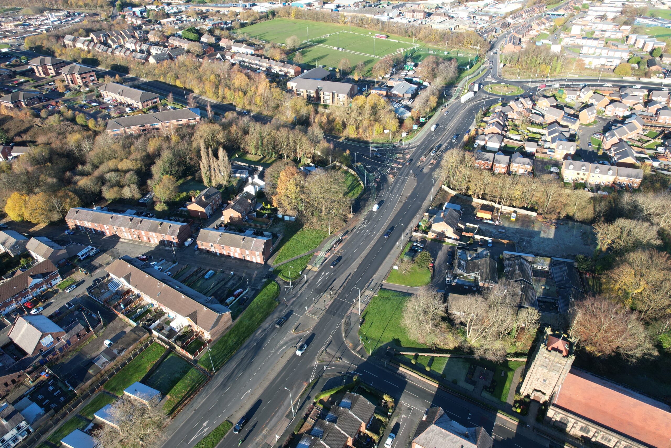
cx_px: 336
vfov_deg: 57.2
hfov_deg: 78.6
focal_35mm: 22
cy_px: 224
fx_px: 410
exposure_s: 1/500
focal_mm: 8.38
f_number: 2.8
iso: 110
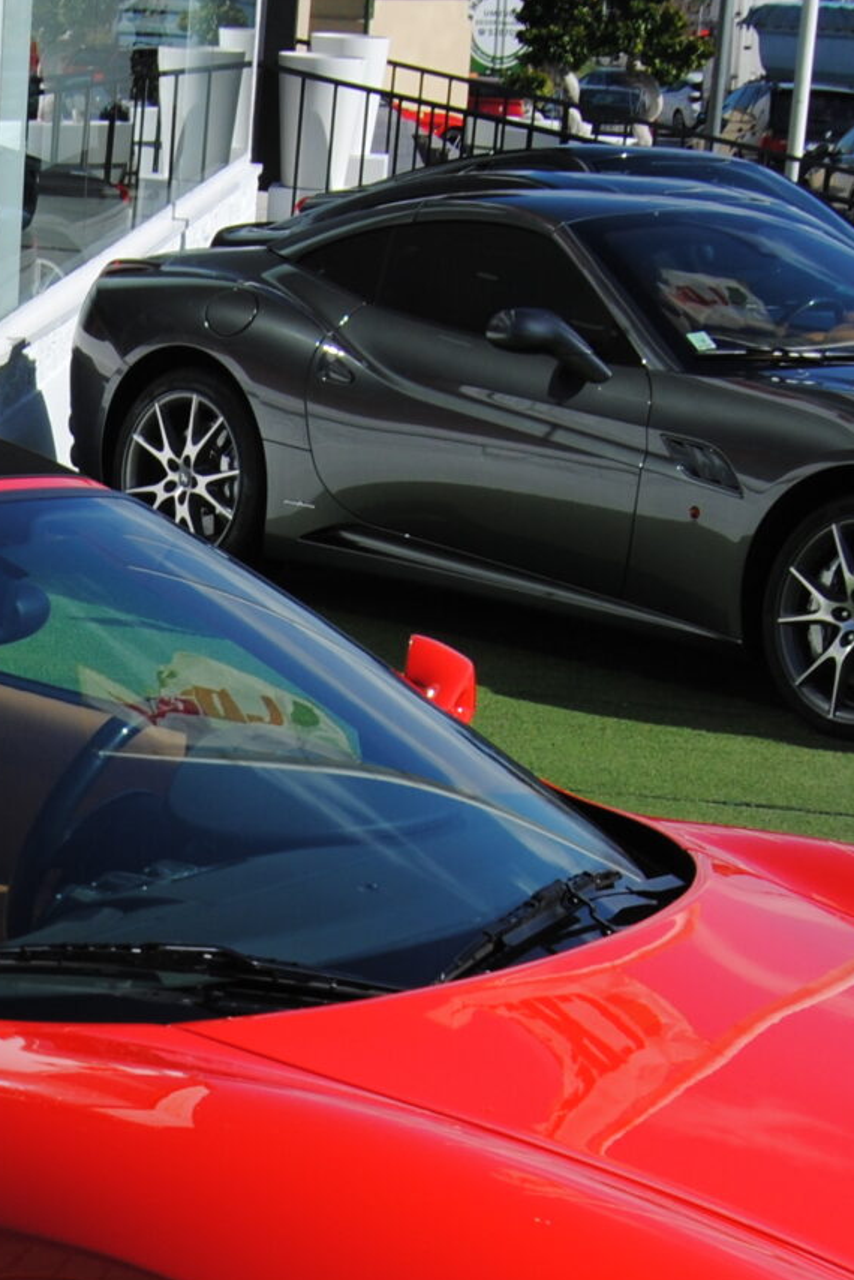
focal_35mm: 104
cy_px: 1231
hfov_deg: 12.9
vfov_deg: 19.3
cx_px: -165
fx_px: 3680
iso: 100
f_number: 9
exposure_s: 1/320
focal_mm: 23
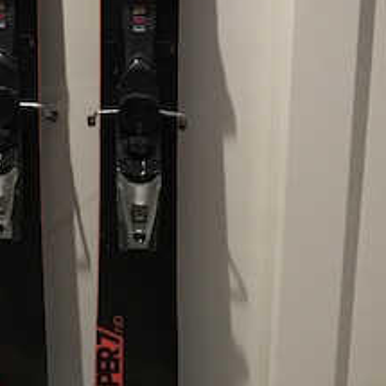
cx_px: 5
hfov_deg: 18.4
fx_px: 1161
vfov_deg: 18.2
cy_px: -29
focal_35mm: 92
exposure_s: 1/15
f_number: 1.8
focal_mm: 3.99
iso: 80
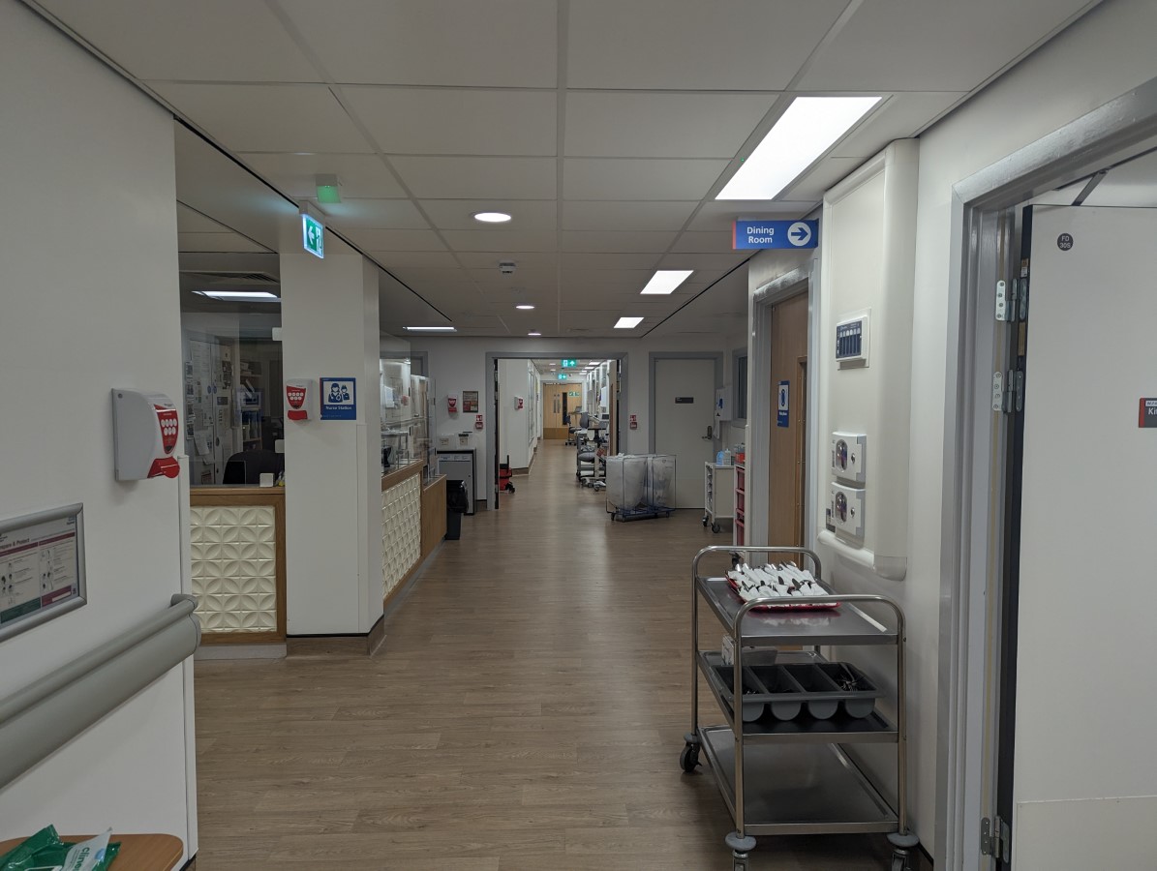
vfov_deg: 56.9
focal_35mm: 24
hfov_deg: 71.5
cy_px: 436
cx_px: 578
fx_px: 803
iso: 41
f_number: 1.85
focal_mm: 6.81
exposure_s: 1/127
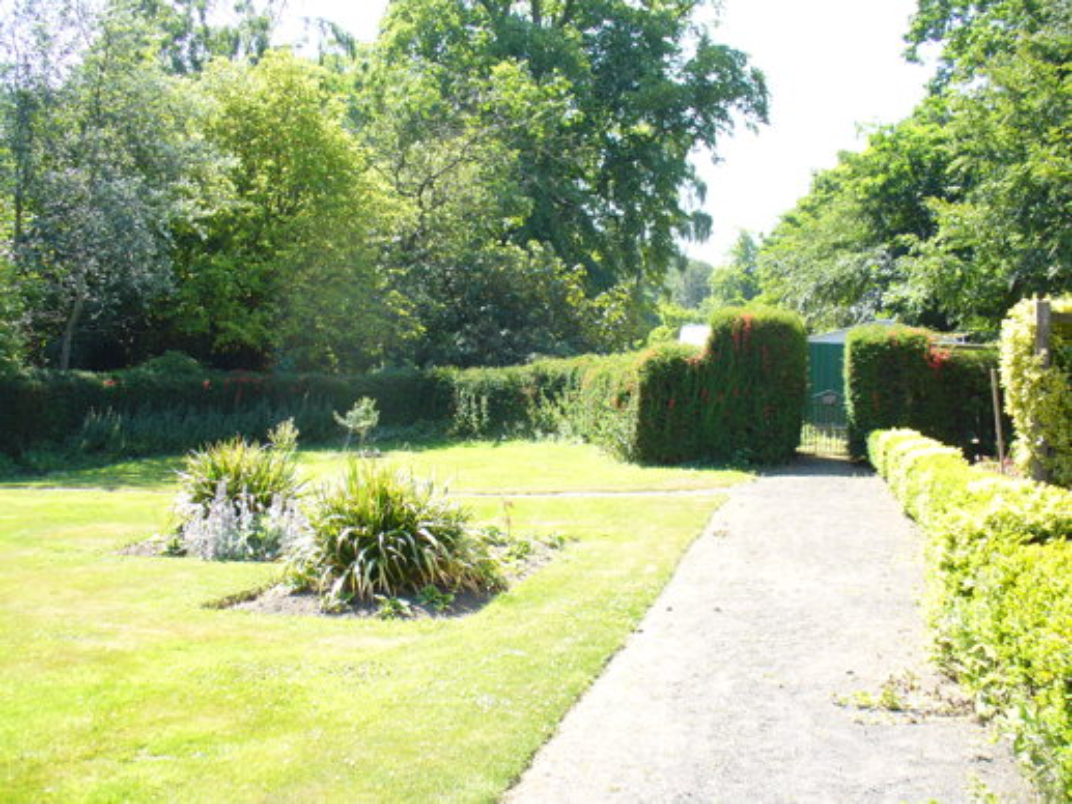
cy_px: 402
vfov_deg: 38.7
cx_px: 536
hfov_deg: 50.1
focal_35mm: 37
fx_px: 1146
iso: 80
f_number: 2.8
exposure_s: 1/250
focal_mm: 6.1
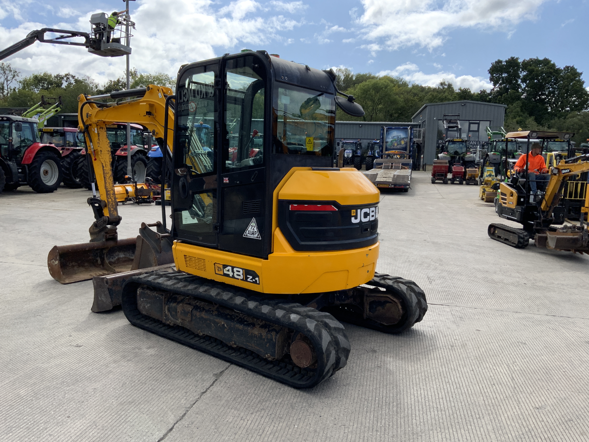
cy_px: 221
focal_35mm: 29
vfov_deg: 48.2
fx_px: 493
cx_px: 294
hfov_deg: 61.7
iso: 16
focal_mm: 3
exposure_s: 1/1279
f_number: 1.8
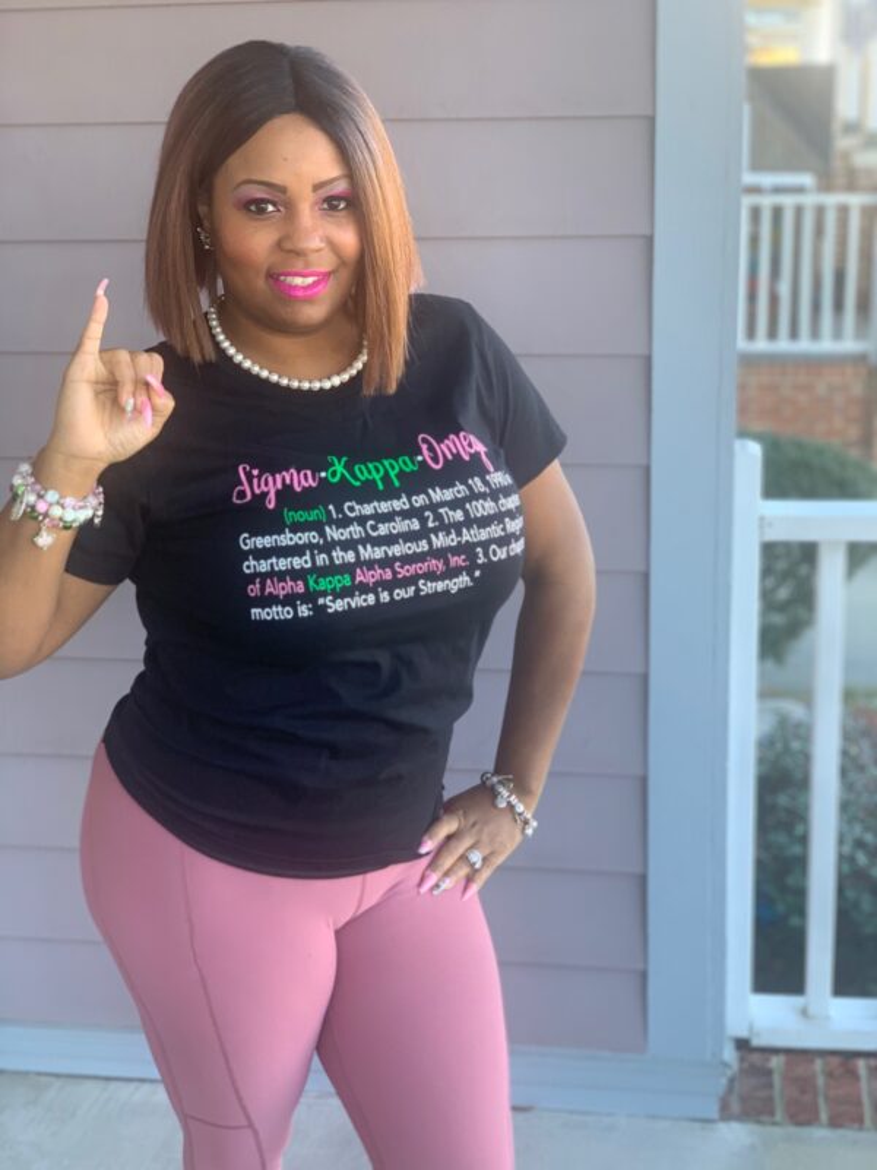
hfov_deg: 28.0
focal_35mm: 52
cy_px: 585
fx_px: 1757
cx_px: 438
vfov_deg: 36.8
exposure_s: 1/122
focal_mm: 6
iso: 80
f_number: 2.4
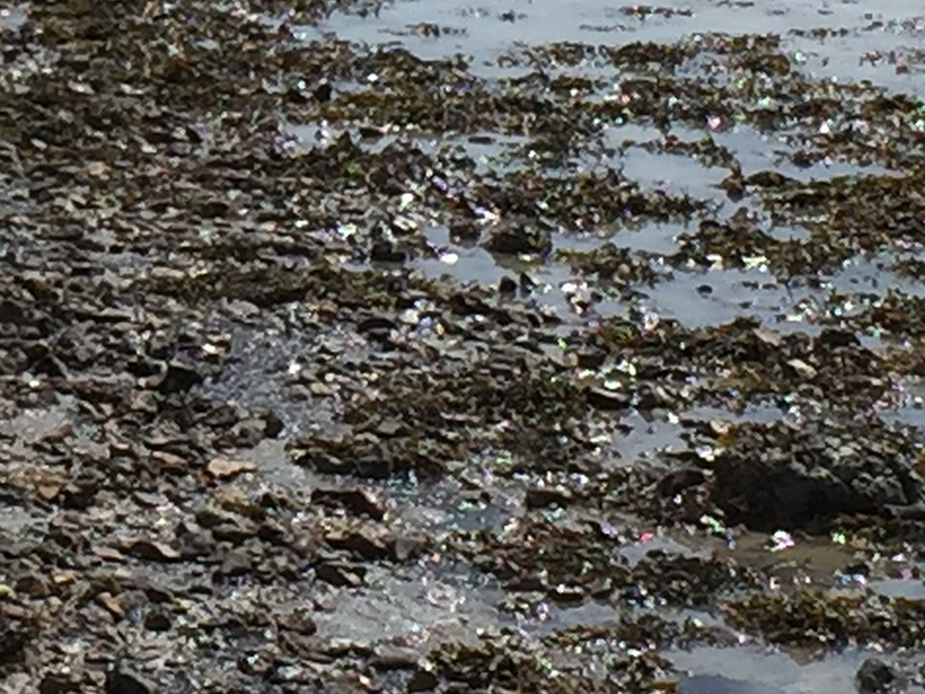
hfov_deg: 9.8
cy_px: -82
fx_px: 5346
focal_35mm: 200
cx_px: -92
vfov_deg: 7.4
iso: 32
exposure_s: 1/3968
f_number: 2.2
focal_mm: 4.15
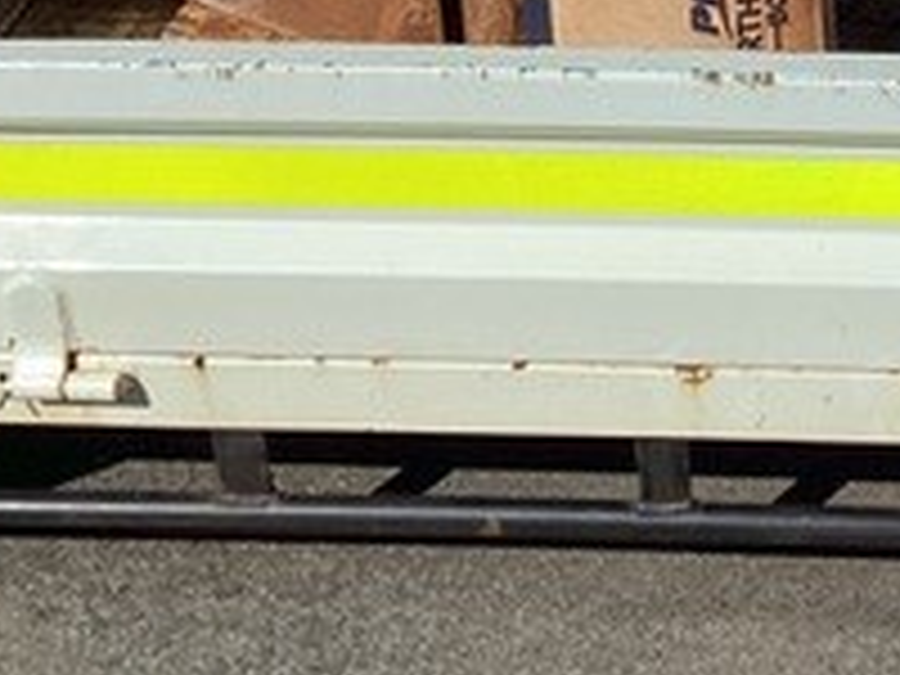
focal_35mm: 99
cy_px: -180
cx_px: 940
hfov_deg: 19.2
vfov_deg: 14.4
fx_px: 2574
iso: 25
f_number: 2.4
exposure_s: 1/5102
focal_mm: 3.3
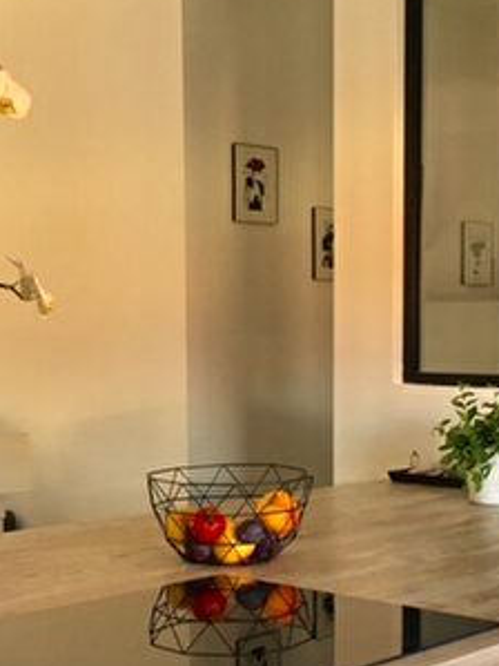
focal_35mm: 68
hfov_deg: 21.5
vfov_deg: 28.4
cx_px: 350
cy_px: 444
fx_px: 1308
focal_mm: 4.15
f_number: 2.2
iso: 32
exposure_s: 1/33
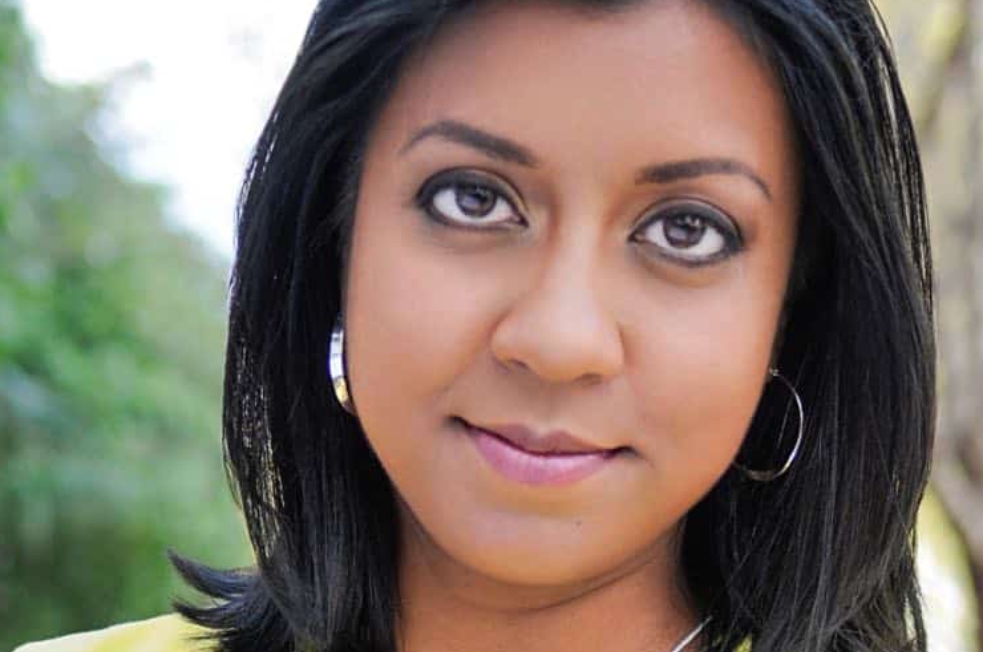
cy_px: 280
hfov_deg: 24.5
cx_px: 497
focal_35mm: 83
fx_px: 2263
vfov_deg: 16.4
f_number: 2.8
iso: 200
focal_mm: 32
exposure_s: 1/320
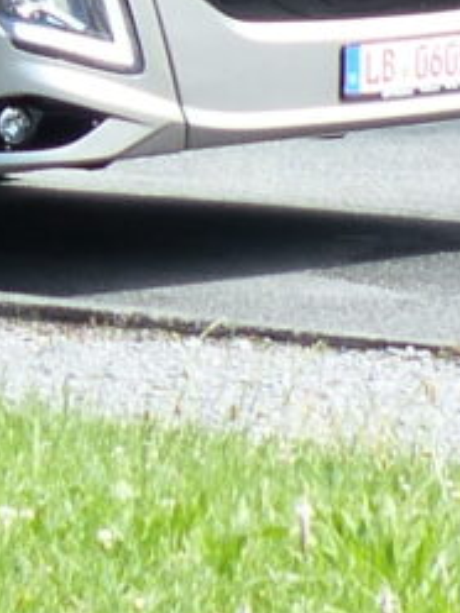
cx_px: -806
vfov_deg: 5.2
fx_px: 6573
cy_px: -583
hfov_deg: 3.9
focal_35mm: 371
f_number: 4
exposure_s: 1/320
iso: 160
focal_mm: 8.1
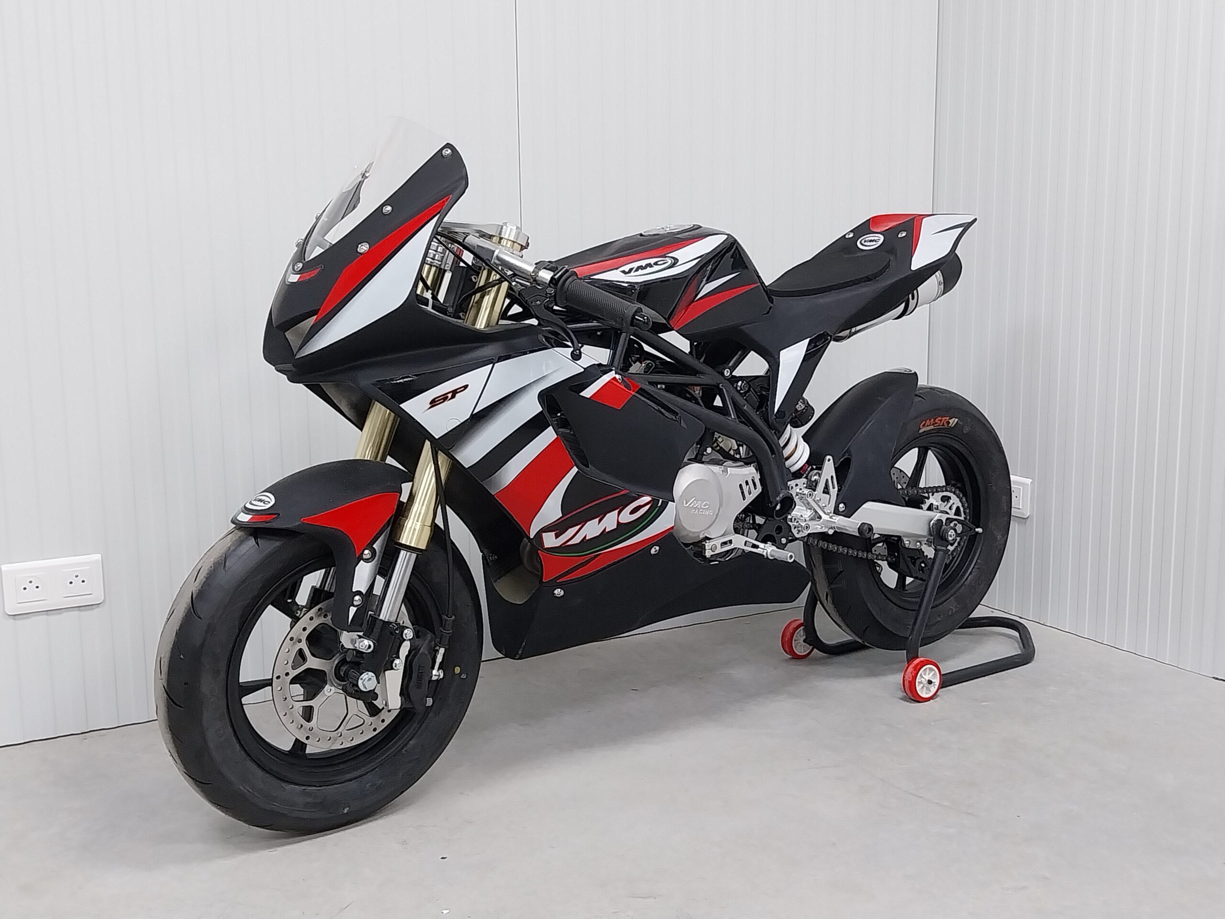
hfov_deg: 67.3
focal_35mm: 26
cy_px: 460
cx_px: 612
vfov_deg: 53.1
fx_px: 920
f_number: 1.8
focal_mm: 4
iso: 160
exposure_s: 1/50
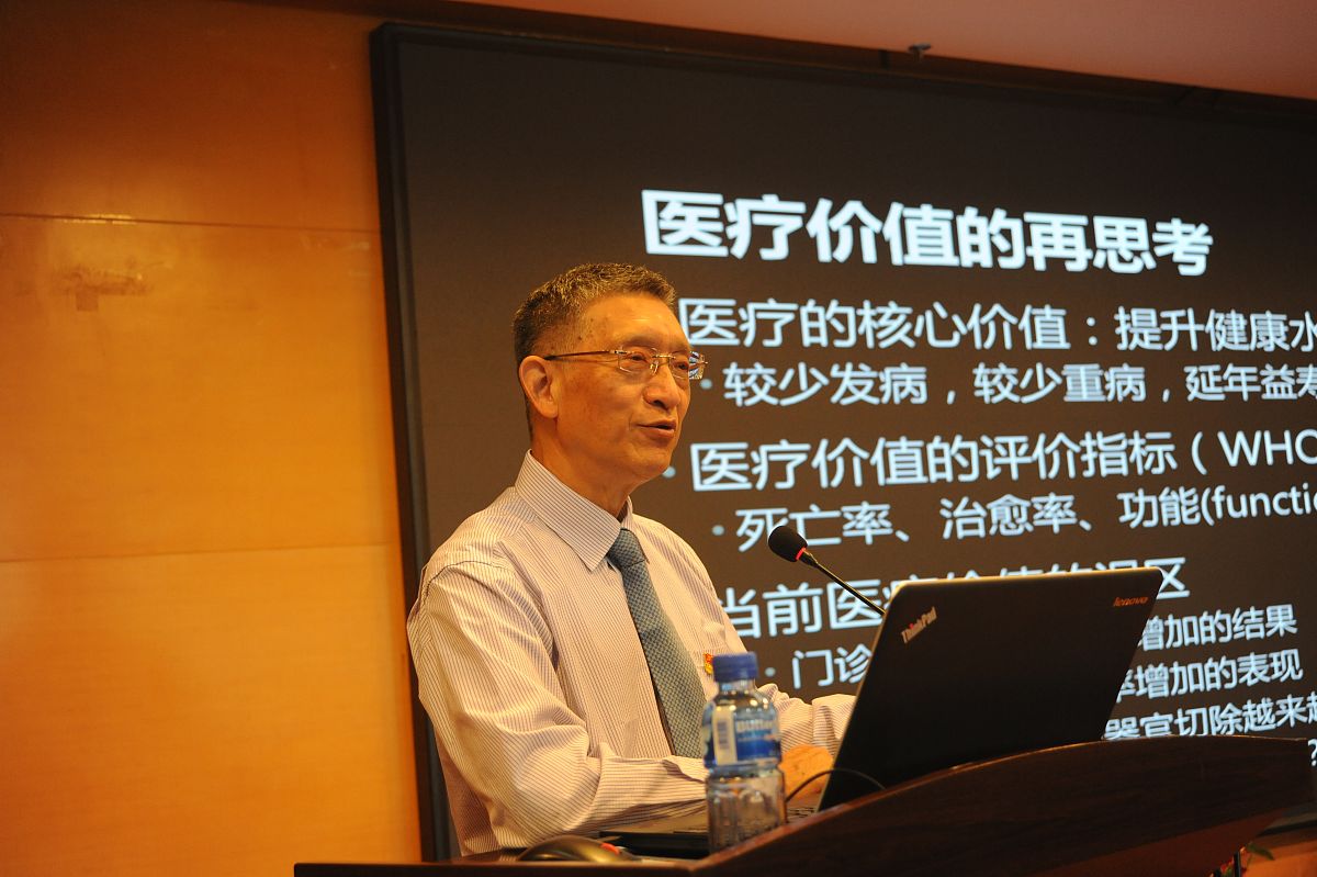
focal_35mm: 48
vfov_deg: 28.1
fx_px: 1755
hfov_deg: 41.1
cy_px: 438
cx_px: 658
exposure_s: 1/125
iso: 1600
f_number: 5.6
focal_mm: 48
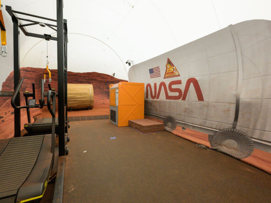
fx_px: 125
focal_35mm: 16
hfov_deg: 94.5
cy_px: 99
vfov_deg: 78.1
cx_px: 131
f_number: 8
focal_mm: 14
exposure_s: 1/60
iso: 1250
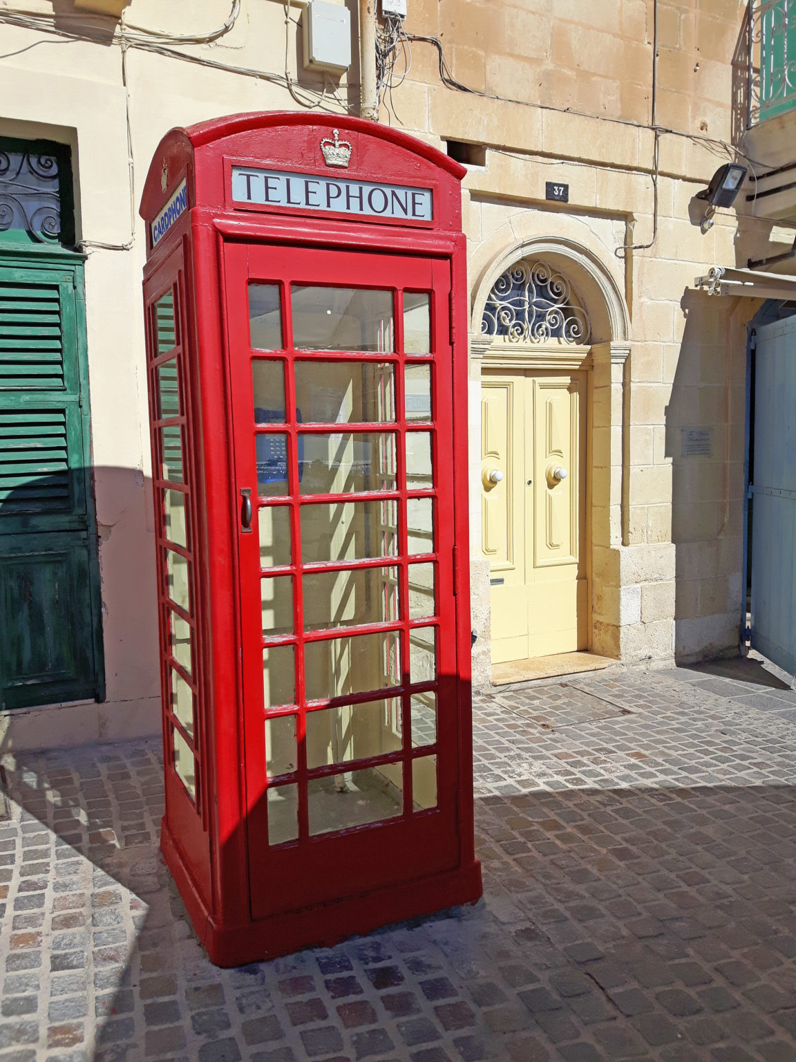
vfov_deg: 58.4
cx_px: 398
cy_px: 531
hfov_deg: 45.4
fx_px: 950
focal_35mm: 31
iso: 40
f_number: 1.9
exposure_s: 1/2381
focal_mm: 3.7
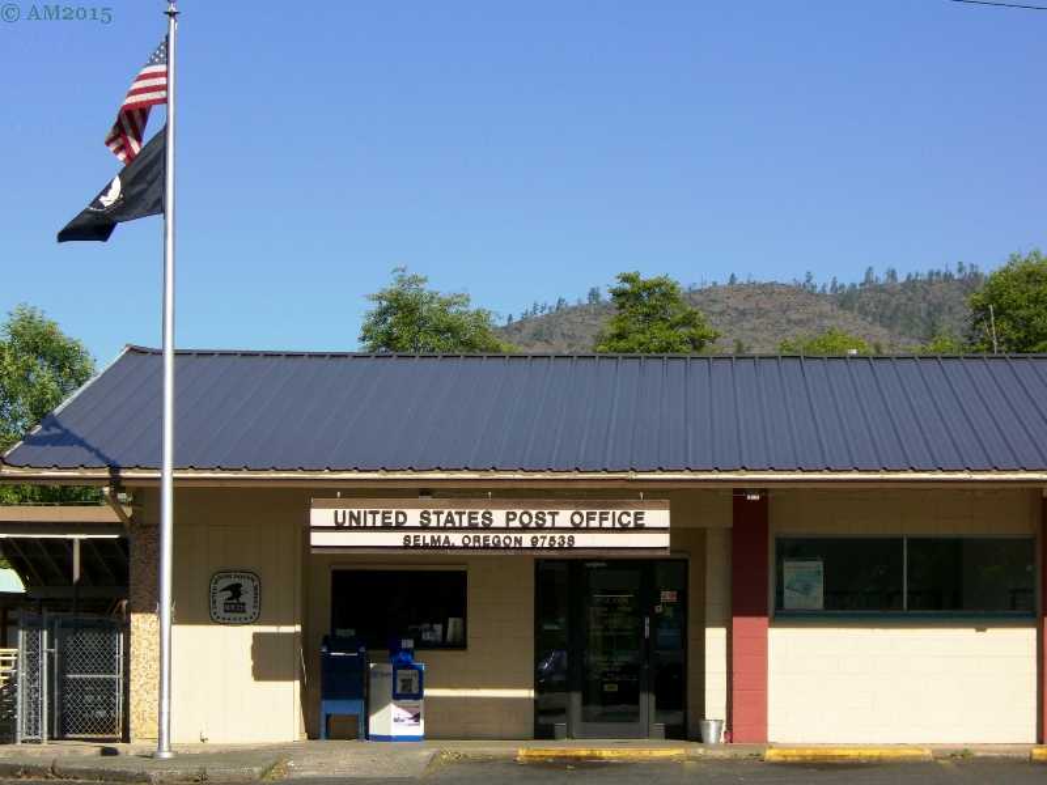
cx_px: 524
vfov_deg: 13.0
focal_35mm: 114
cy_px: 392
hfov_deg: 17.3
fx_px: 3448
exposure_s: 1/400
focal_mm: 23.7
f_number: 5.4
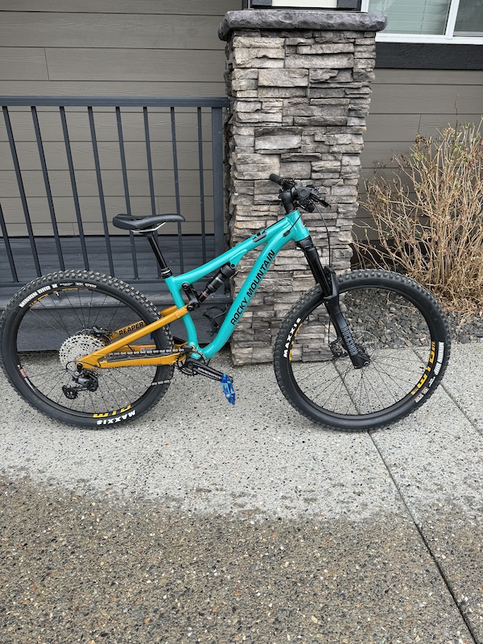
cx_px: 242
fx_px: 446
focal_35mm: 24
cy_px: 322
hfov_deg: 56.8
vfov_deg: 71.6
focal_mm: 6.86
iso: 80
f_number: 1.78
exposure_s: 1/730
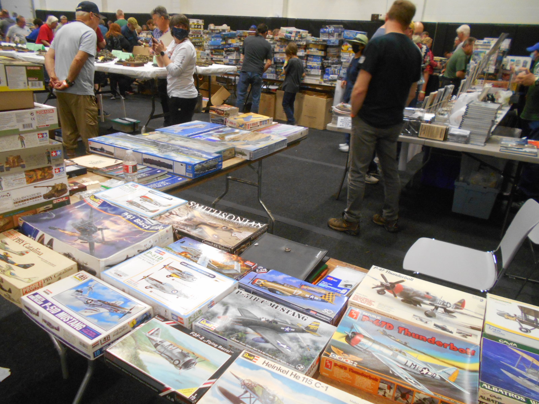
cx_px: 270
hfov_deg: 67.3
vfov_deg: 53.1
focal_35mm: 26
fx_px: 405
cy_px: 202
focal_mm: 4.6
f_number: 3.2
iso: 400
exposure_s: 1/20
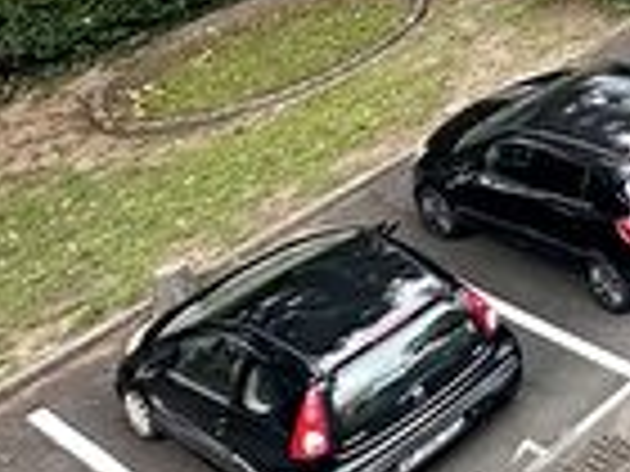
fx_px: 1274
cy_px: -542
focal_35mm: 70
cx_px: 1494
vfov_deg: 15.5
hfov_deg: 15.4
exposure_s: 1/626
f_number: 2.2
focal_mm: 2.22
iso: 40
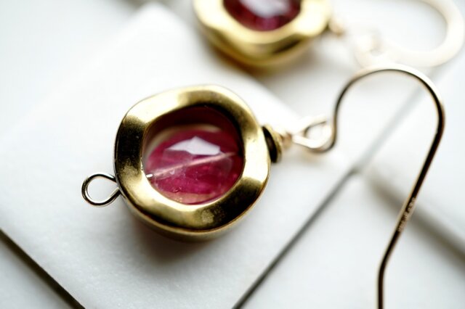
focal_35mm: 45
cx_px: 232
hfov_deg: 43.6
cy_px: 154
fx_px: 581
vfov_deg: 29.8
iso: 160
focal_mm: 30
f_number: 8
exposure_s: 1/60
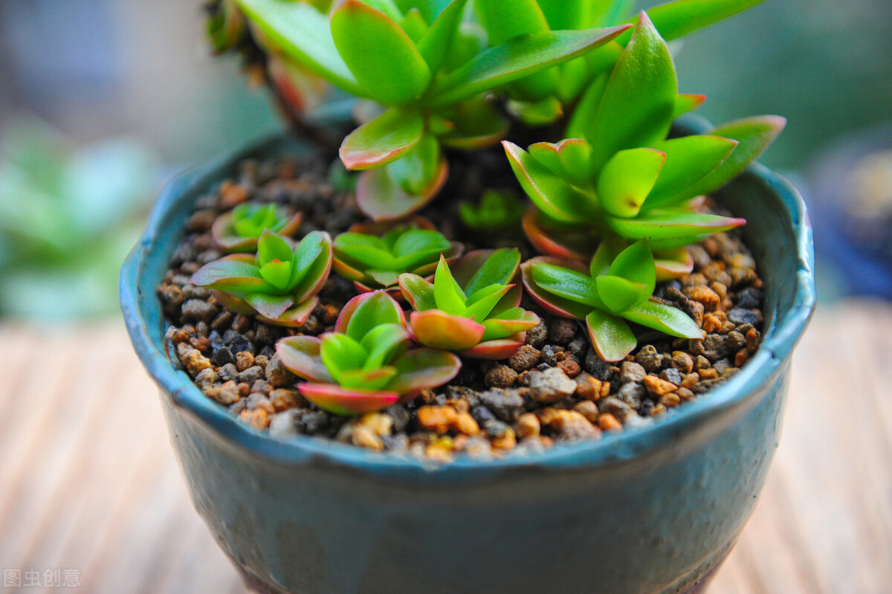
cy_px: 297
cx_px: 446
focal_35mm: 60
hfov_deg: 33.4
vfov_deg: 22.6
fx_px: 1486
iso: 1250
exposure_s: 1/1000
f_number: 3.2
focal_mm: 60
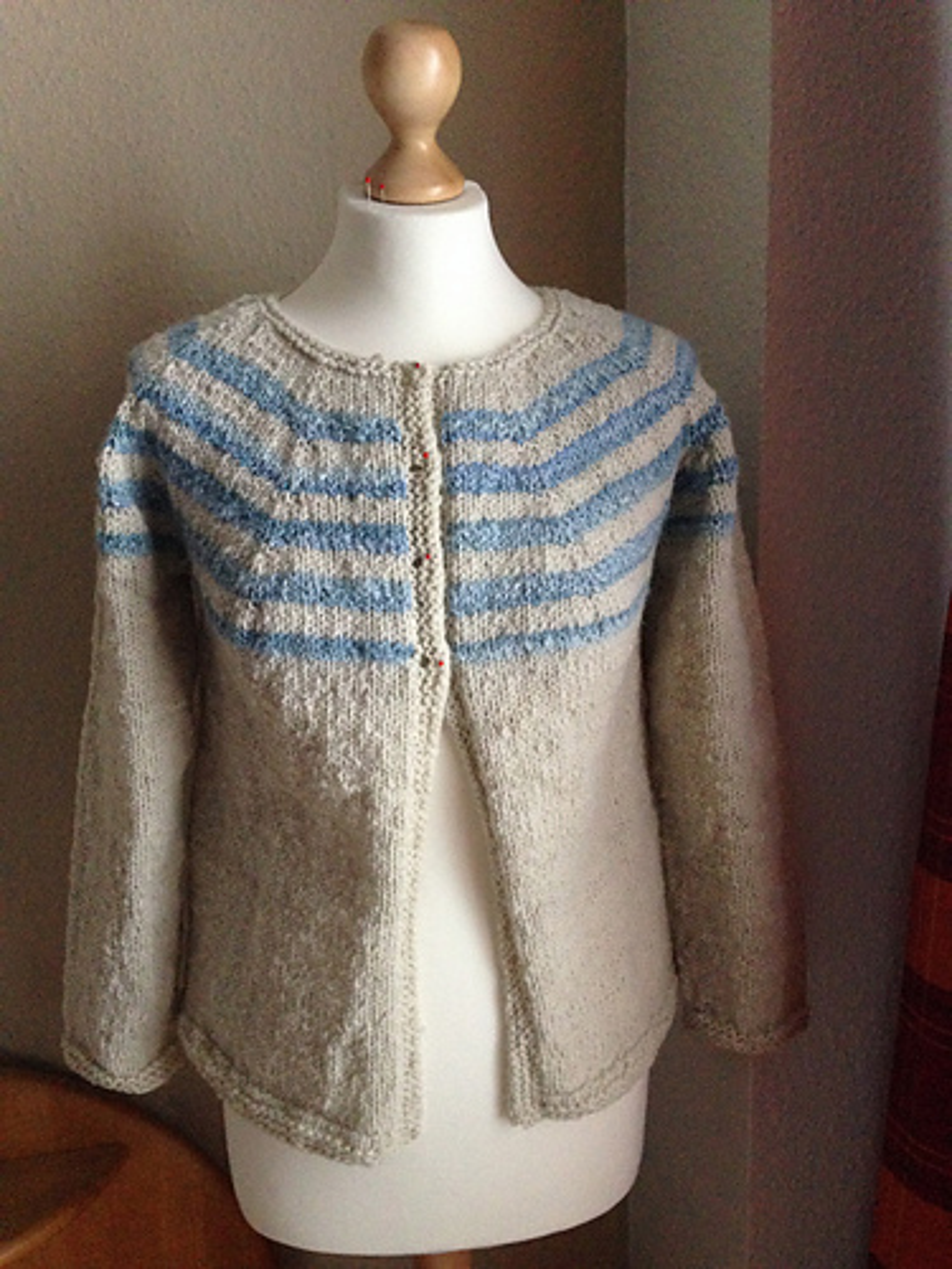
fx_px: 1210
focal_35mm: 33
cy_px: 634
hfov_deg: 42.9
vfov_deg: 55.4
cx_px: 476
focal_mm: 4.12
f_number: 2.4
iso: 500
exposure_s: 1/15
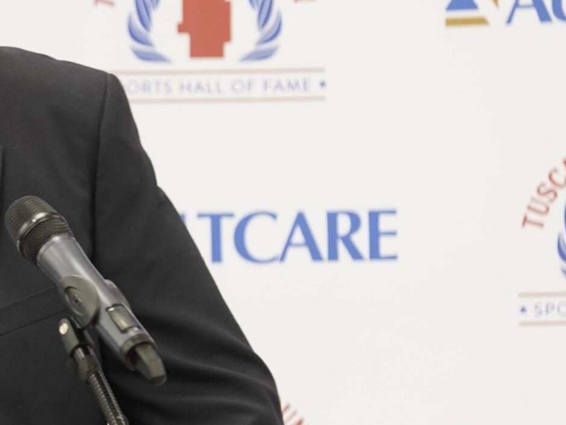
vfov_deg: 3.6
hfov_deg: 4.8
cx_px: -28
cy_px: 199
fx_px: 6768
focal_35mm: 414
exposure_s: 1/125
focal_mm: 198
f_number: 5
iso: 2000
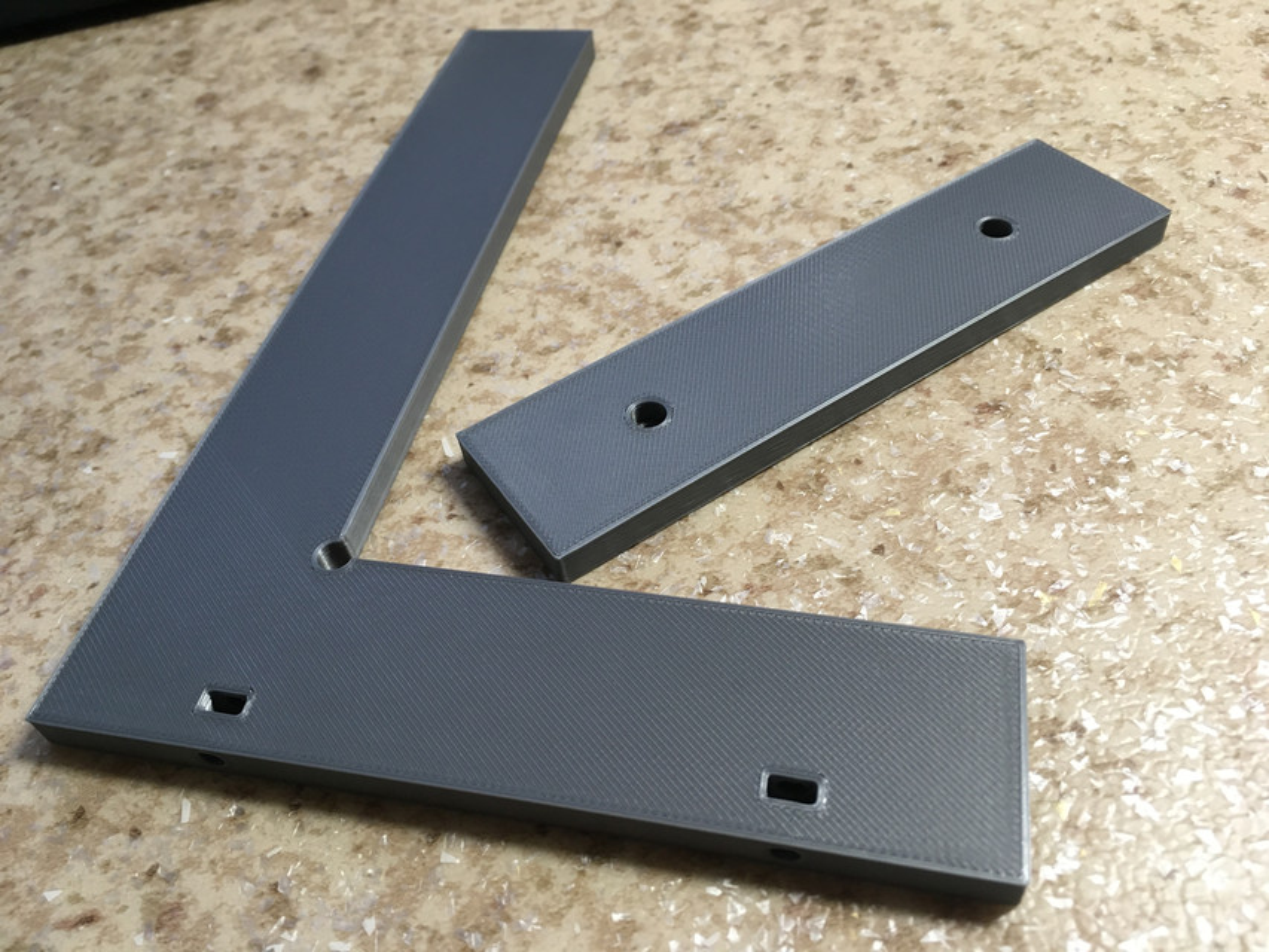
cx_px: 634
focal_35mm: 29
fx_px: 1063
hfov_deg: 61.7
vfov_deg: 48.2
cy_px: 476
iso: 125
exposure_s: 1/33
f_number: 2.2
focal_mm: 4.15
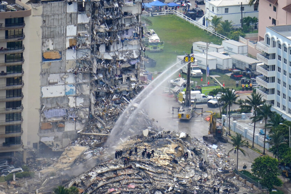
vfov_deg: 1.3
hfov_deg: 2.0
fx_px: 8463
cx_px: 113
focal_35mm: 1047
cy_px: 102
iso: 640
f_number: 5.6
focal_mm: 800
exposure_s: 1/2500
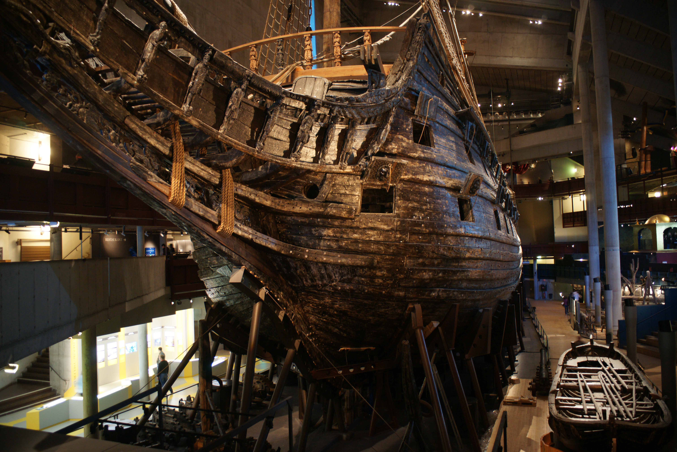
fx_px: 527
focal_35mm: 28
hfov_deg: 65.5
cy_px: 226
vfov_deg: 46.4
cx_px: 338
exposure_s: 1/2.5
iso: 800
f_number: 3.5
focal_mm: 28
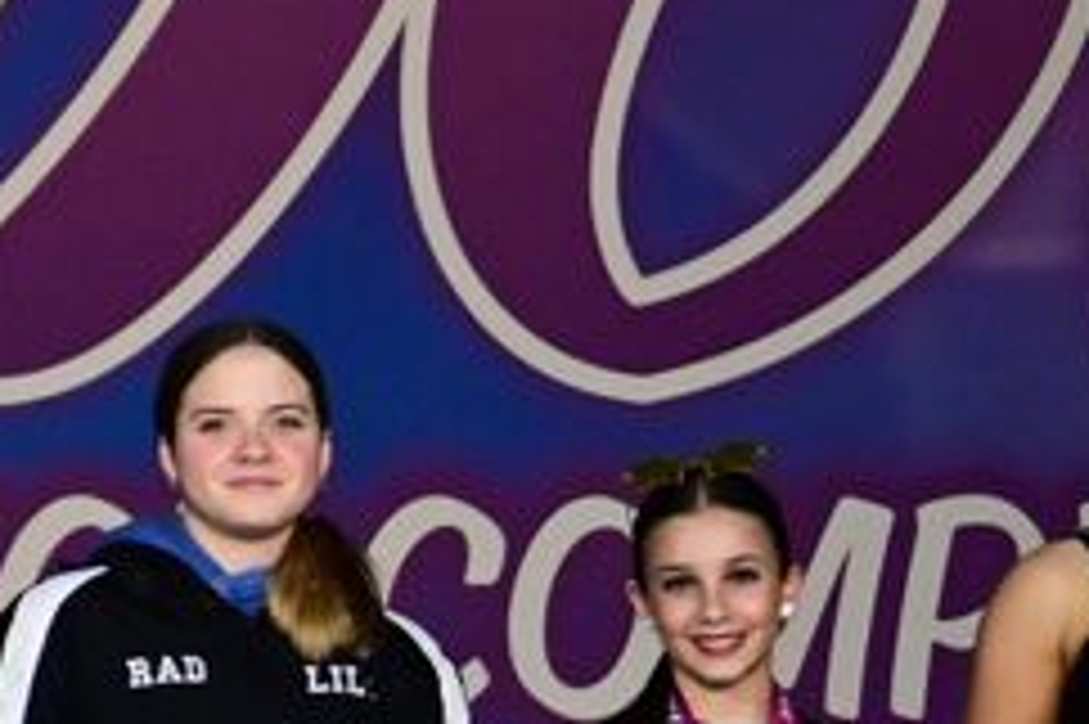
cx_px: -770
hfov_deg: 6.3
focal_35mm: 322
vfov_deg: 4.3
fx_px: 9734
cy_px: -13
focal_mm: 52
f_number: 2.8
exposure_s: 1/800
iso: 2500
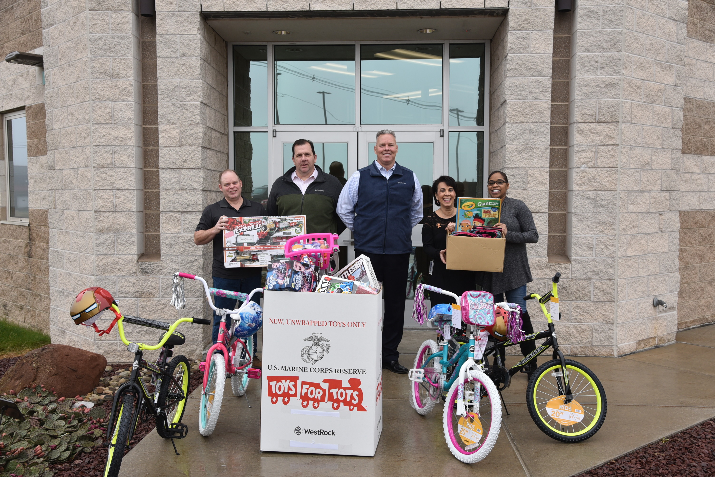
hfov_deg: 50.7
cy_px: 238
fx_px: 755
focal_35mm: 38
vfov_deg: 35.1
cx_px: 358
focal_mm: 38
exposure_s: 1/125
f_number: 6.3
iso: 400
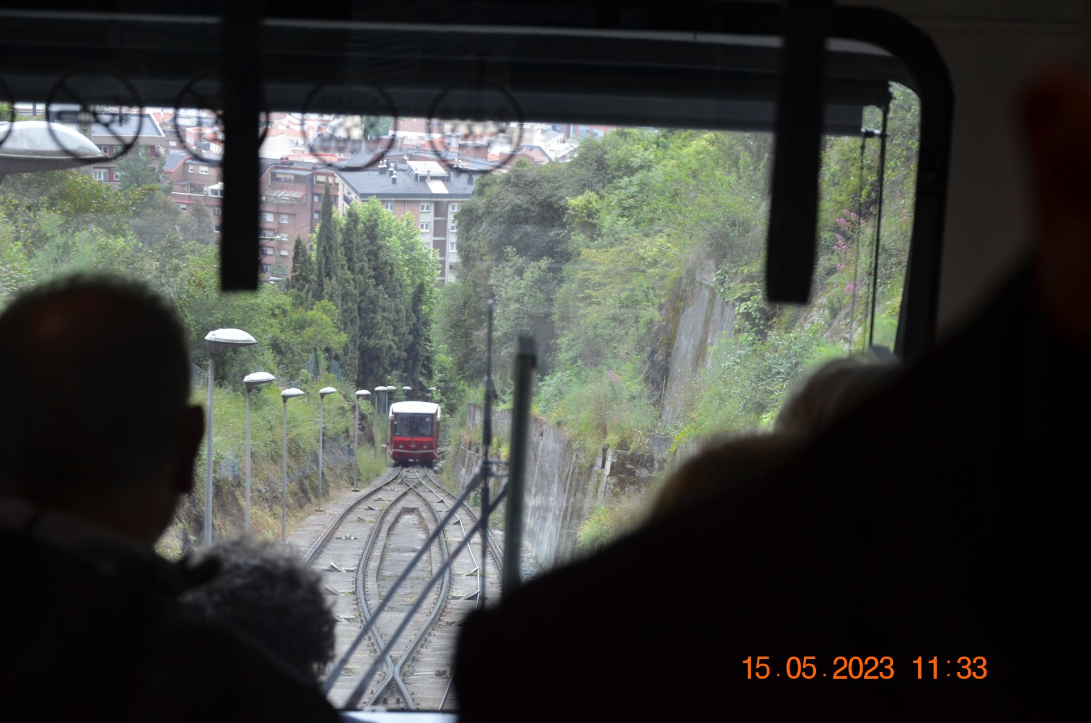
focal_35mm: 72
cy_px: 362
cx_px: 546
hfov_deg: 28.1
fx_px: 2178
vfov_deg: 18.8
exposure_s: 1/125
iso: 400
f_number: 5.6
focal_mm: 48
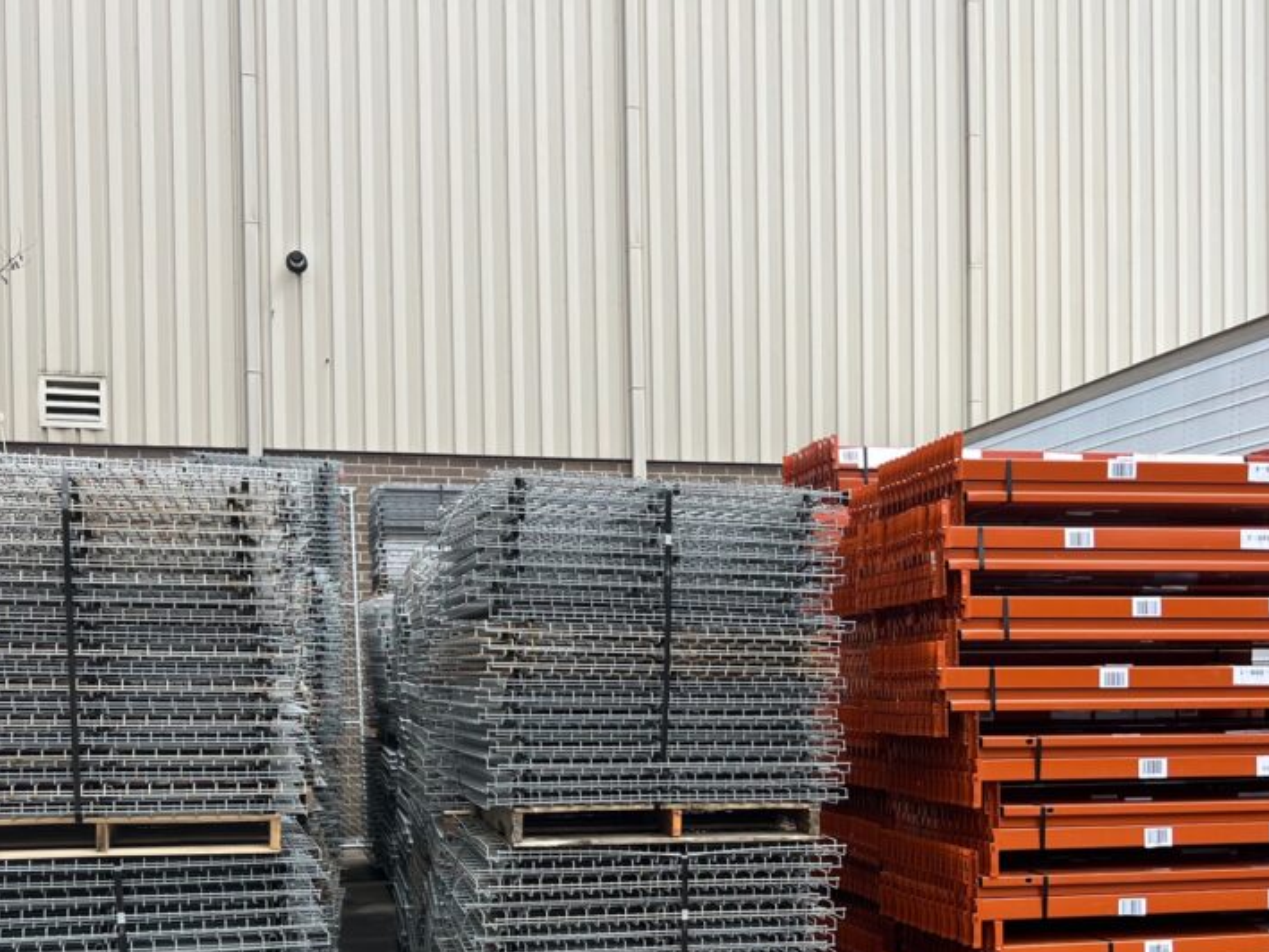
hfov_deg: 42.7
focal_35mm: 44
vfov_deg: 32.3
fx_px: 1613
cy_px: 718
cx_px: 768
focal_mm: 5.7
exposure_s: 1/1361
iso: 50
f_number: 1.5
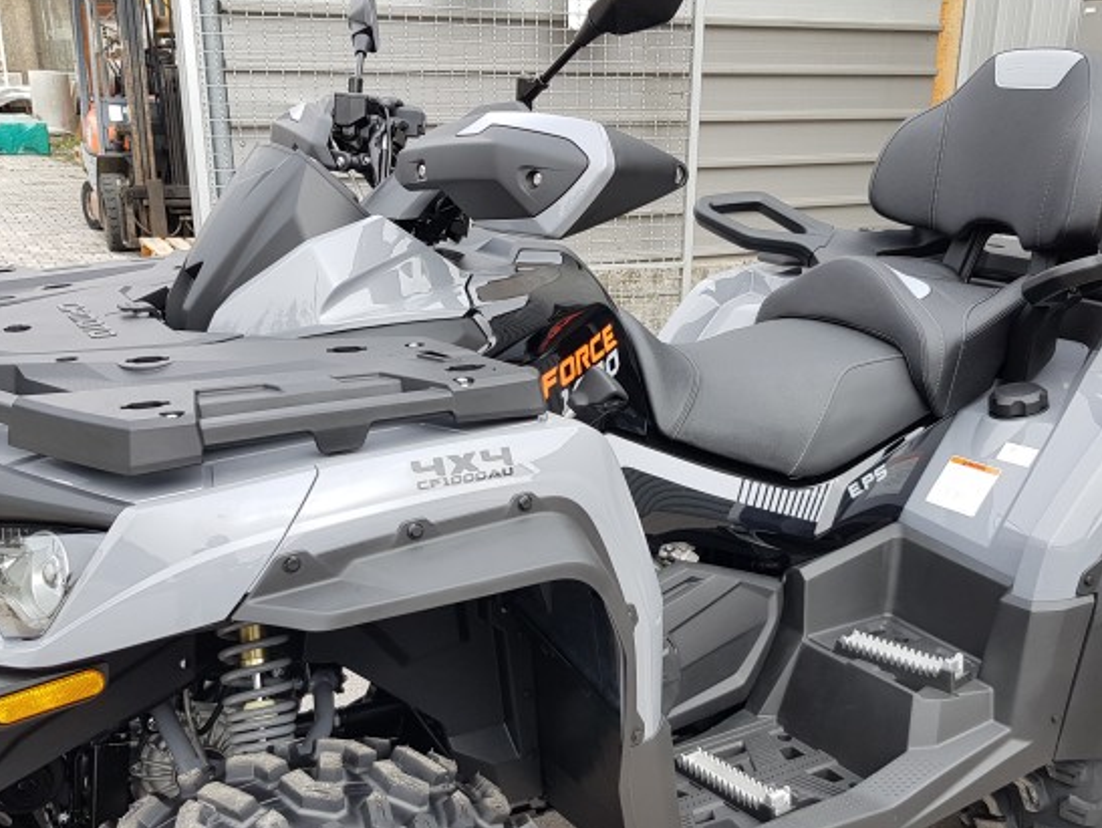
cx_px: 621
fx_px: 1211
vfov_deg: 37.2
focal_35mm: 38
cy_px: 576
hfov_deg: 48.8
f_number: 1.7
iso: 40
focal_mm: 4.3
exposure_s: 1/319
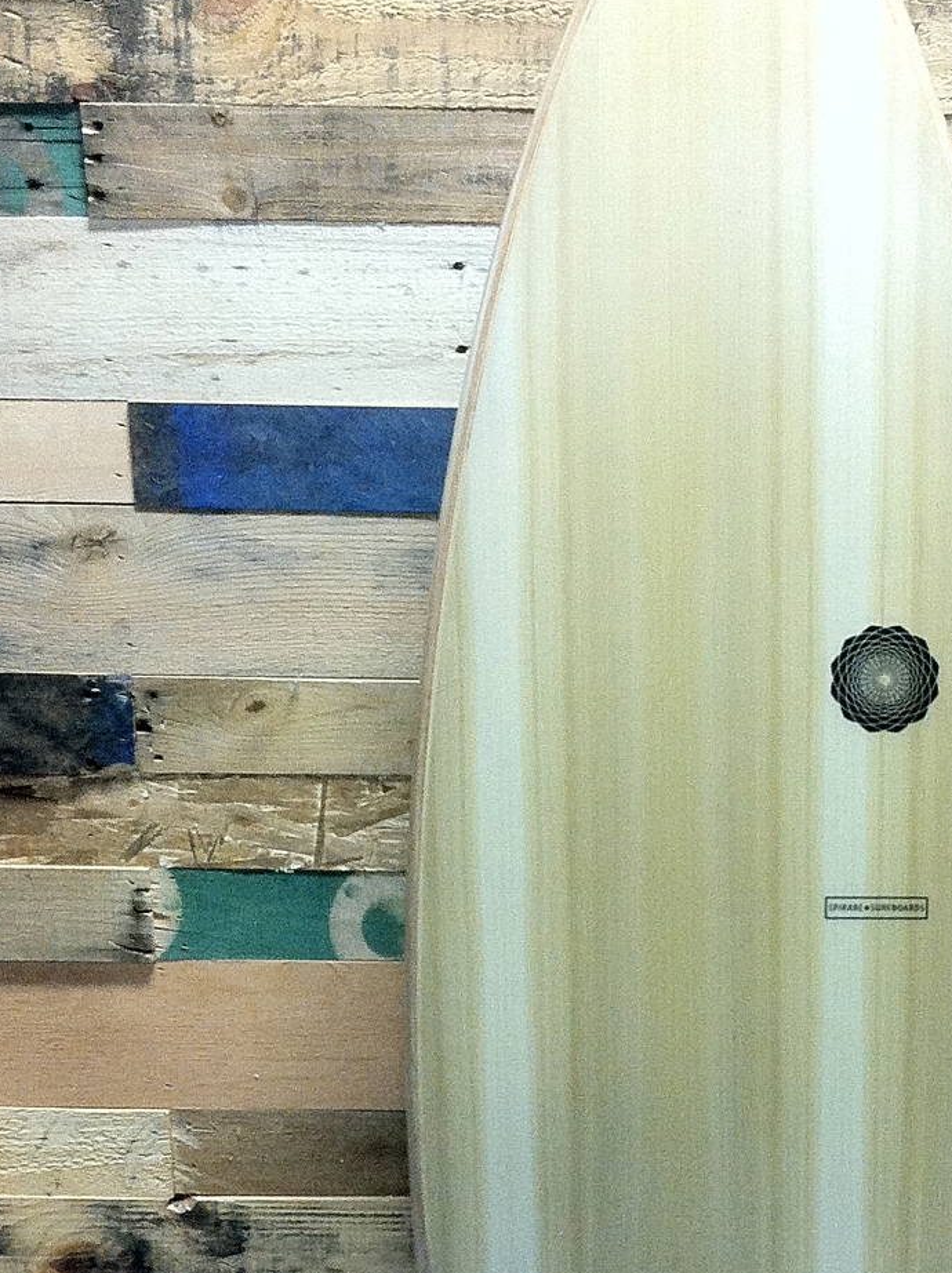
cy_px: 876
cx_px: 760
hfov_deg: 21.3
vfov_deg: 28.4
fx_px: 2499
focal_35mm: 68
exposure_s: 1/15
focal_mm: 3.85
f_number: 2.8
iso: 160
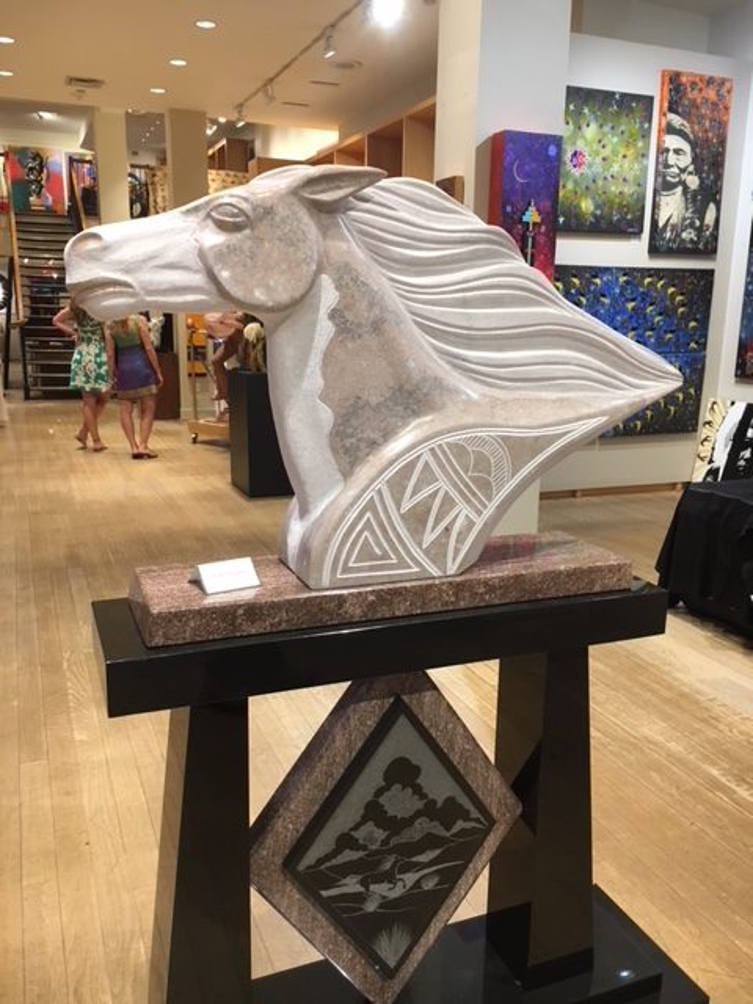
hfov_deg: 48.2
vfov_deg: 61.7
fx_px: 841
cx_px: 376
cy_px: 502
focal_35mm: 29
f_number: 2.2
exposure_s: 1/30
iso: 100
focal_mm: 4.15
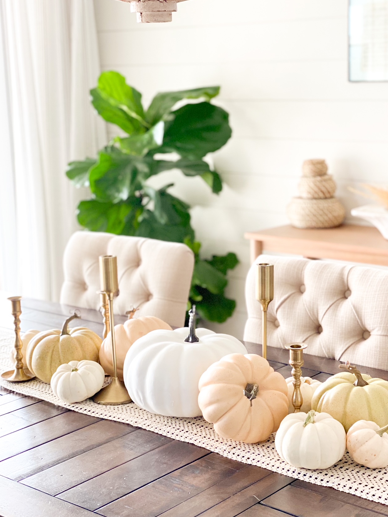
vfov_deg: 30.7
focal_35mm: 63
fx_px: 942
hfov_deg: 23.3
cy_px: 267
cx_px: 219
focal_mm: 6
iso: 125
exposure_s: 1/120
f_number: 2
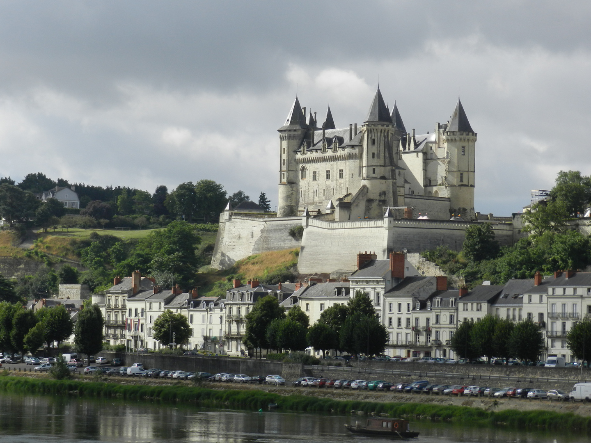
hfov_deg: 15.2
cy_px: 222
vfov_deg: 11.4
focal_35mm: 130
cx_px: 296
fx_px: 2219
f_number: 5
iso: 160
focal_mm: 23.1
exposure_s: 1/800
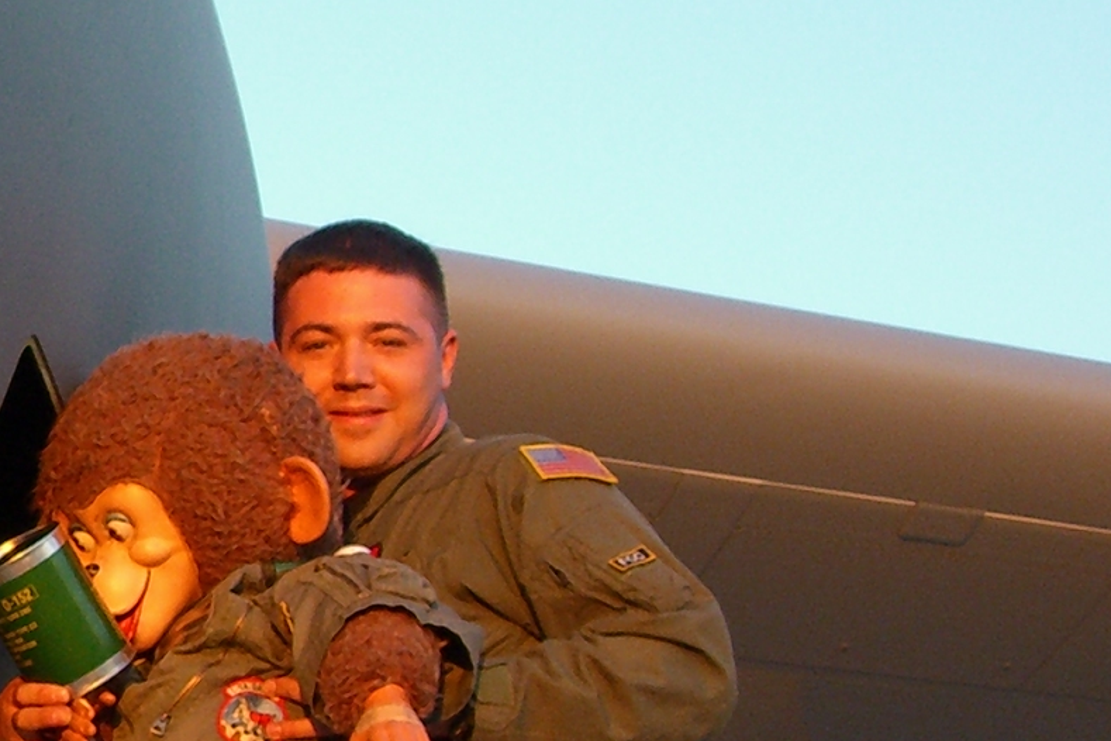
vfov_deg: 8.2
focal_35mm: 167
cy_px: 310
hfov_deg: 11.9
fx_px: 5153
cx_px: -389
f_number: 3.3
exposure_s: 1/125
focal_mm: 9
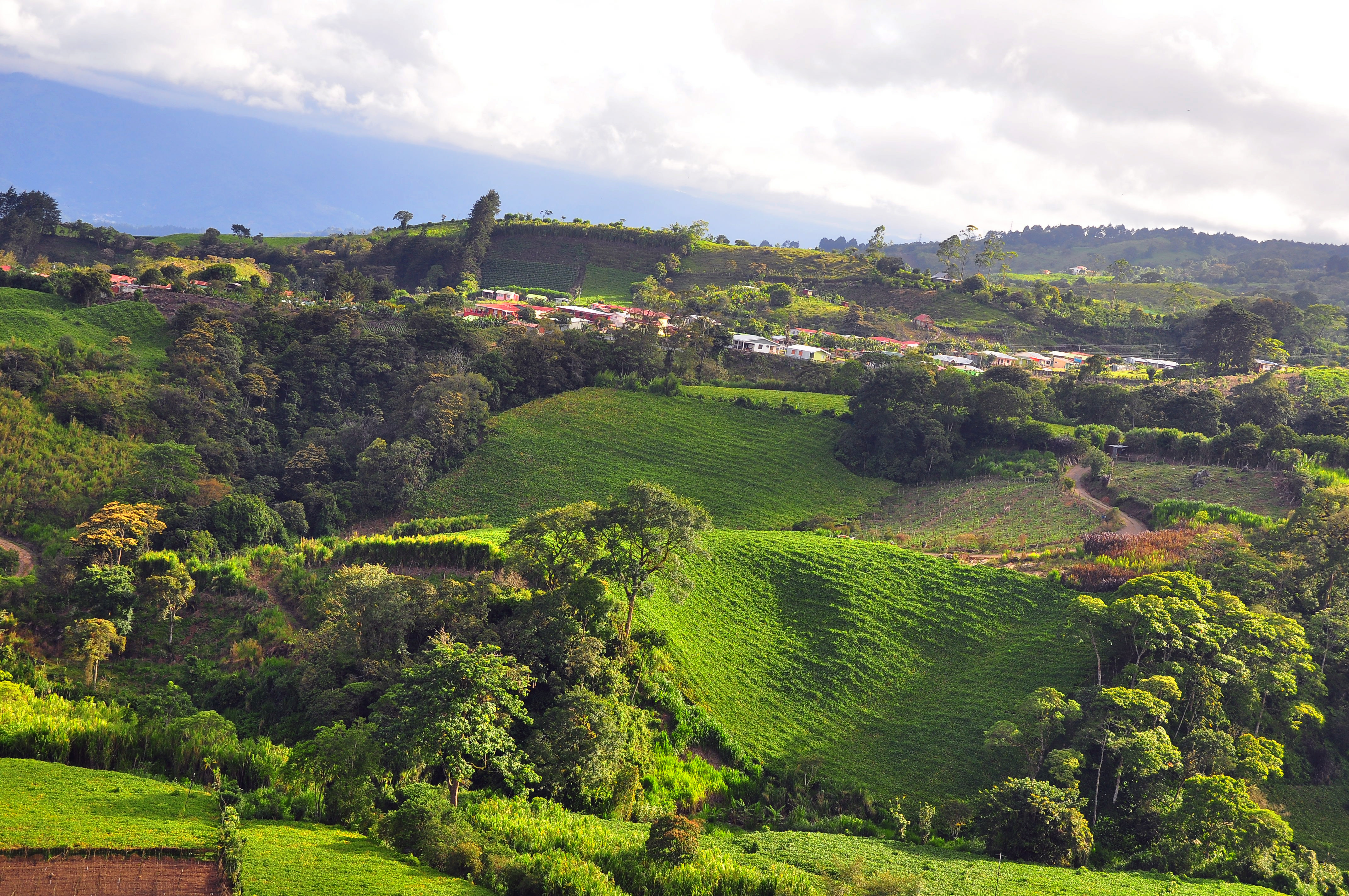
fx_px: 2246
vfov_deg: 22.6
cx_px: 674
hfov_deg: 33.4
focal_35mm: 60
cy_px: 448
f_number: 8
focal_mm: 40
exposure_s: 1/250
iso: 200
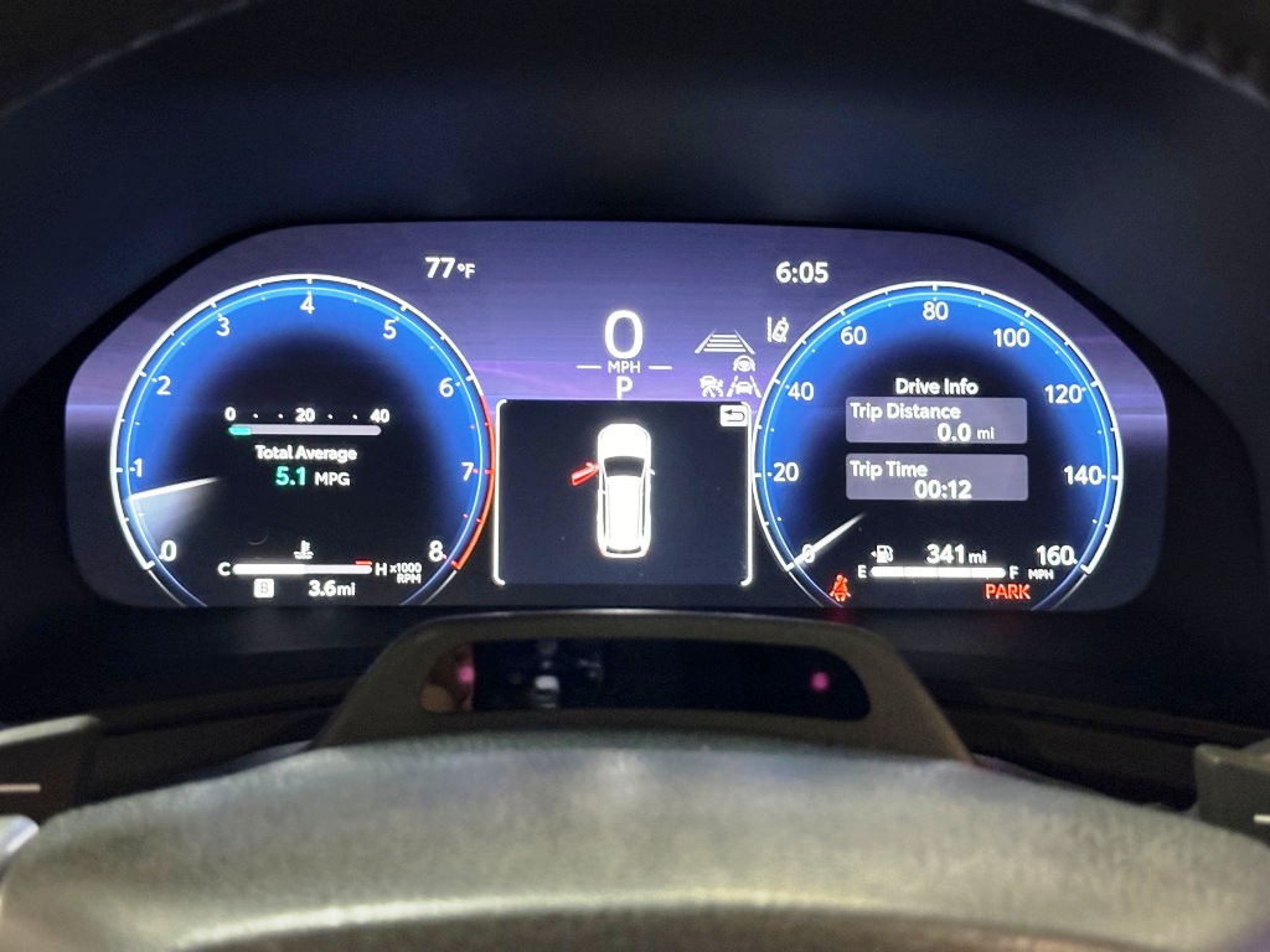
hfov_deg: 39.7
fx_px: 1761
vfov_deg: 30.3
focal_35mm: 48
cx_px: 635
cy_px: 476
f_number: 1.78
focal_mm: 6.86
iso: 500
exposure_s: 1/30
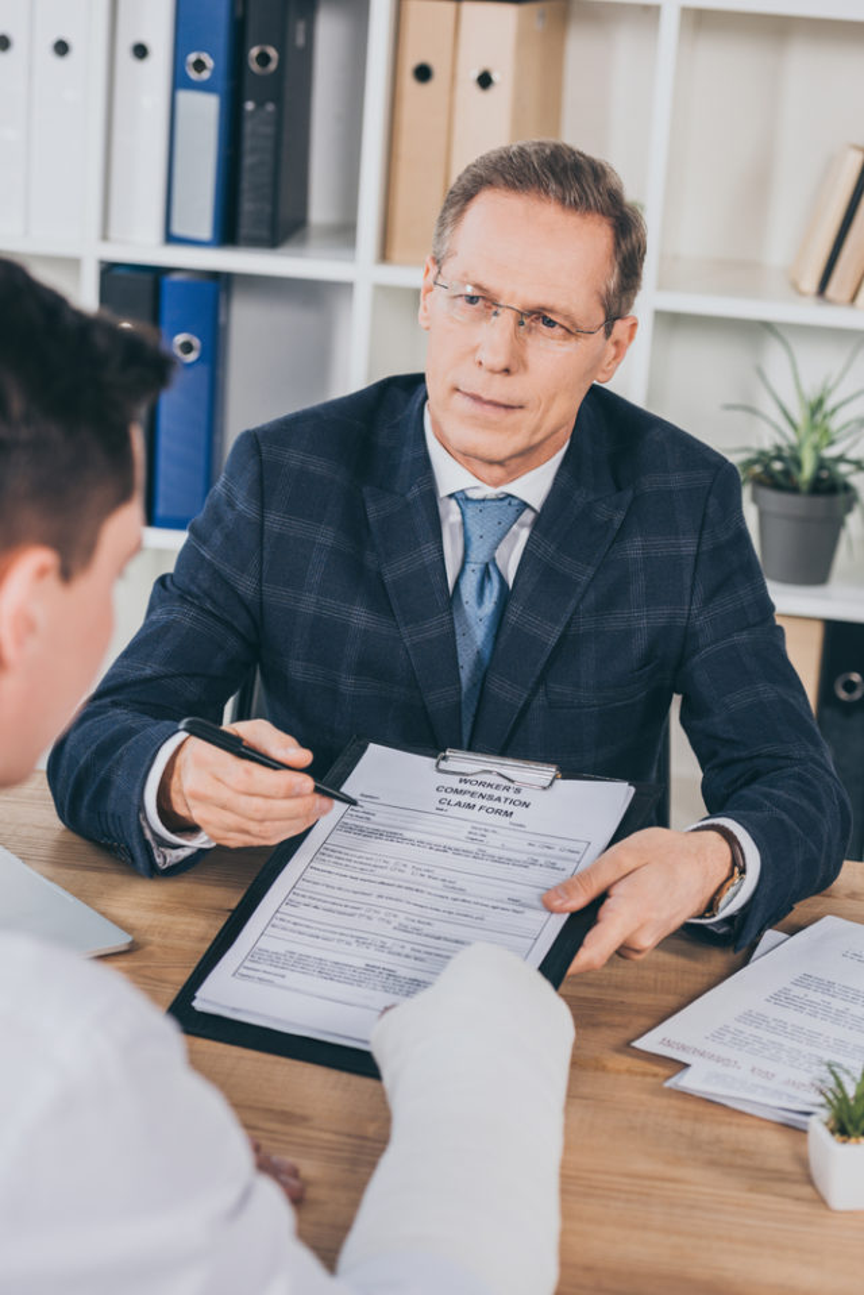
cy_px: 648
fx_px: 2878
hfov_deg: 17.1
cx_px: 432
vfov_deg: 25.4
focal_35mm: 80
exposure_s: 1/160
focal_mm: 80
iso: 160
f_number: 4.5
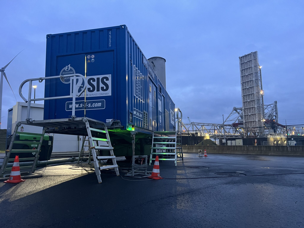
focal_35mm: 26
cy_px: 114
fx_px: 228
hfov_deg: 67.3
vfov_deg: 53.1
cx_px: 152
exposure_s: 1/42
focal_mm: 5.7
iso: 500
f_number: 1.5
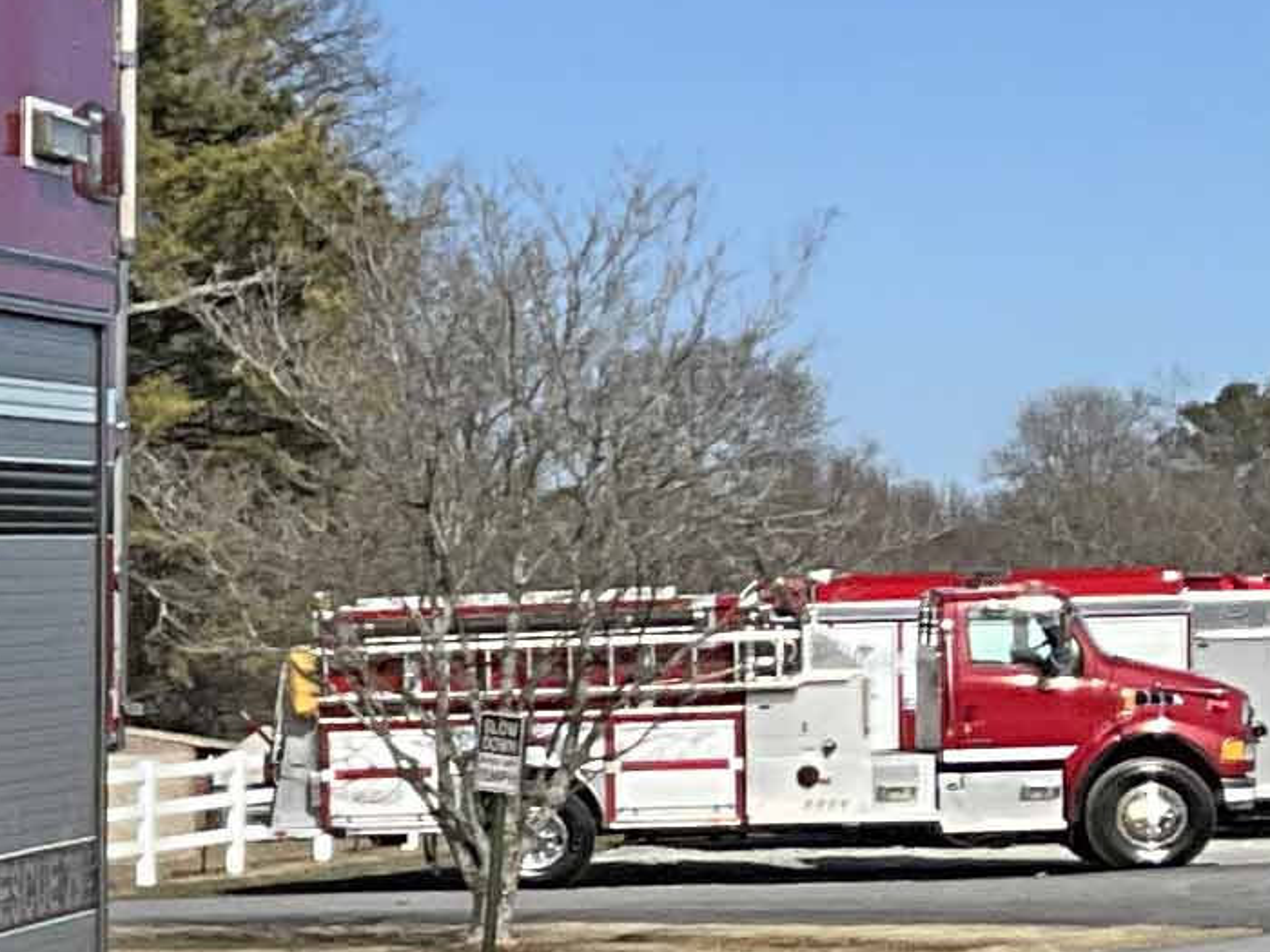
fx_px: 6127
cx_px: -1959
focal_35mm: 167
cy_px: 952
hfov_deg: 10.1
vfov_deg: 8.8
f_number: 1.8
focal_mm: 3
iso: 25
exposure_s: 1/2227
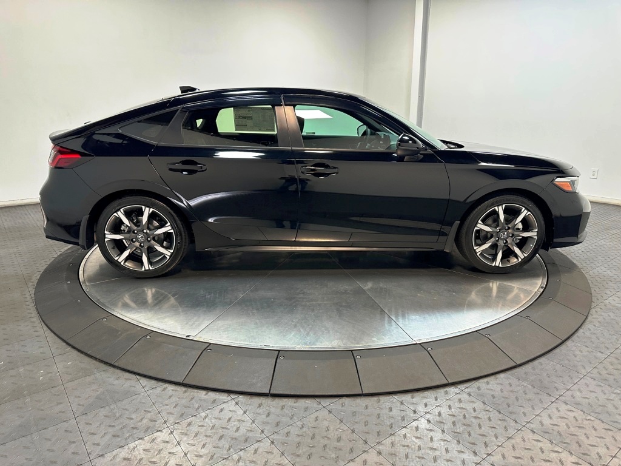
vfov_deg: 56.8
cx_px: 310
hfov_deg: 71.6
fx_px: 431
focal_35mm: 24
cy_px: 233
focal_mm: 6.86
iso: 320
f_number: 1.78
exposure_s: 1/60
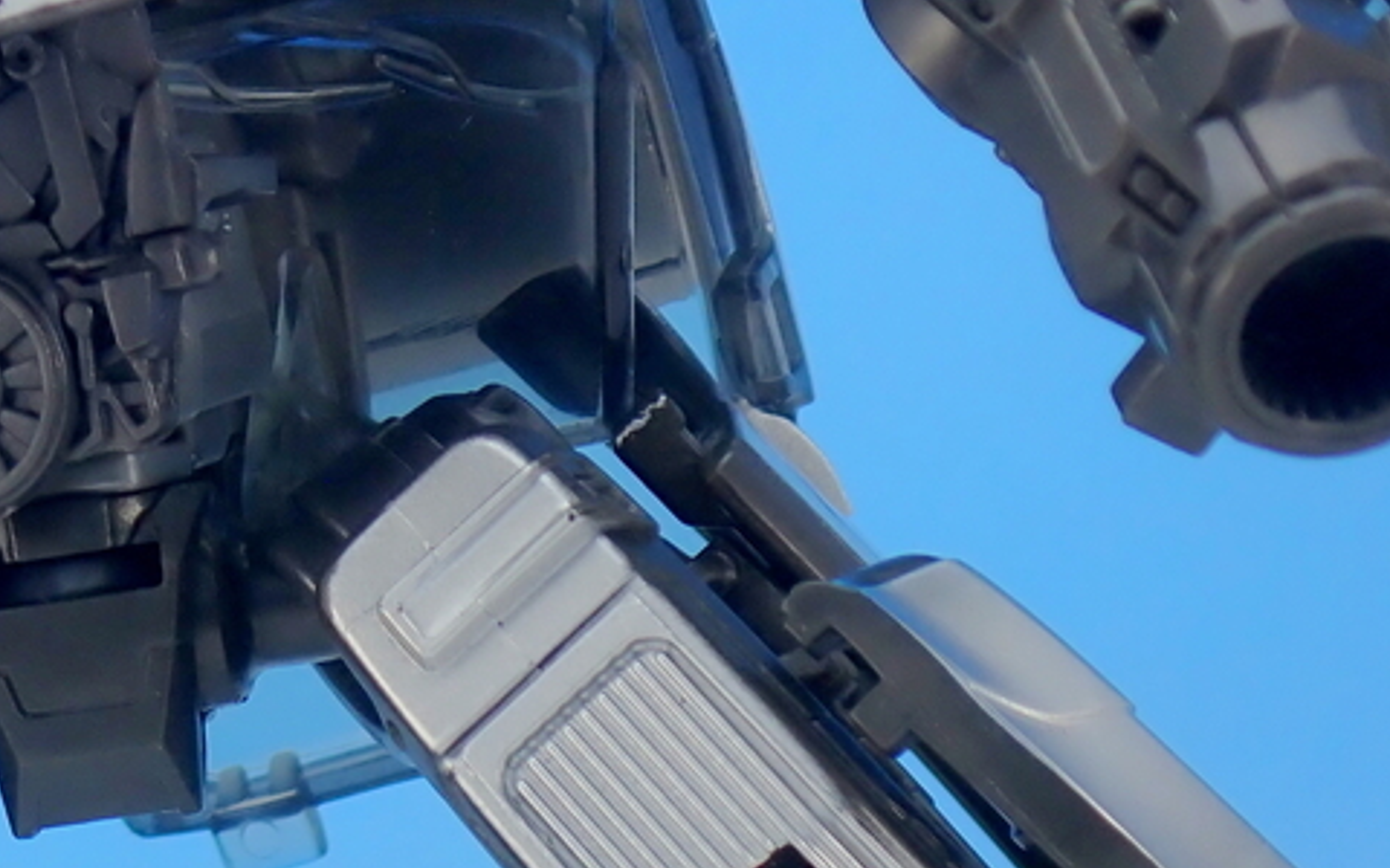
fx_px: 8561
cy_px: 61
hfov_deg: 9.2
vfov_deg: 5.8
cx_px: 75
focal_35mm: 226
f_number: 4.9
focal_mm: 18
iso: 100
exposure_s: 1/13
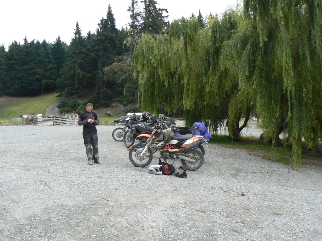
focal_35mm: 36
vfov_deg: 39.7
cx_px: 161
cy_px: 120
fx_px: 335
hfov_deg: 51.4
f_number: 5.6
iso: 80
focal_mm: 6
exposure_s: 1/100
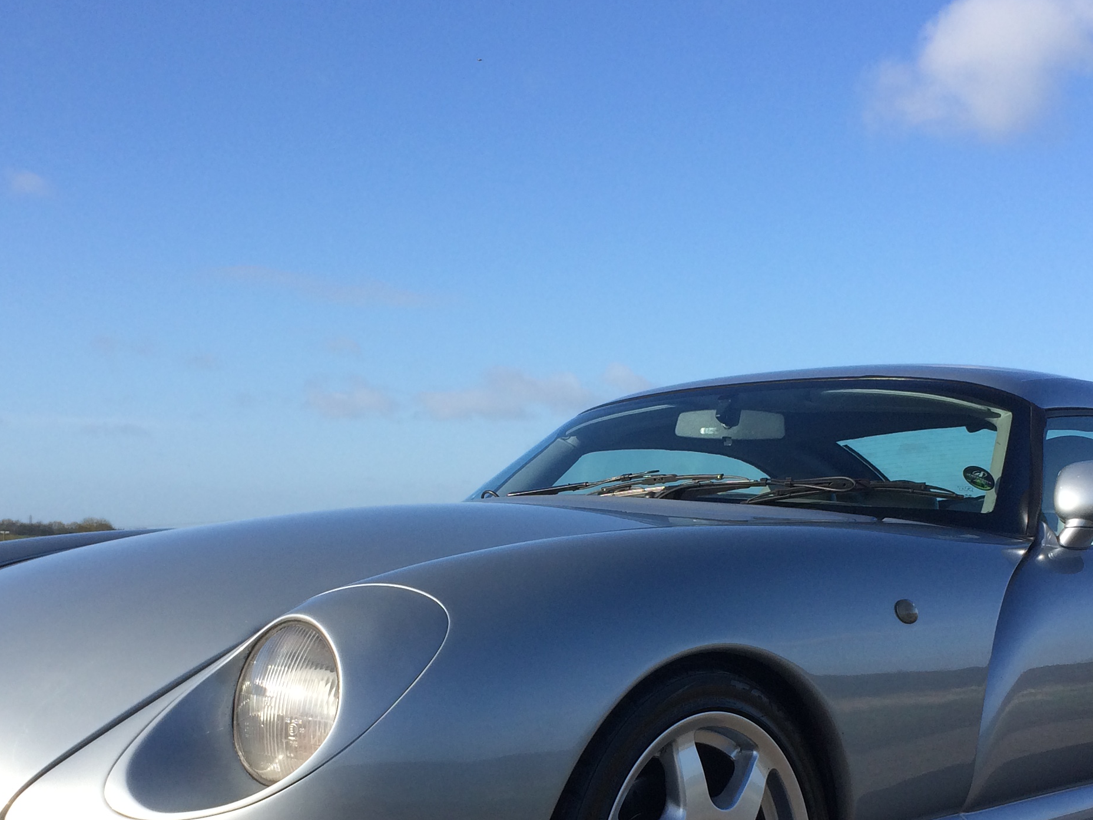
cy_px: 609
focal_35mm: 51
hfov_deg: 37.5
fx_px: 1610
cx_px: 568
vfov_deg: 28.2
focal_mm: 4.15
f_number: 2.2
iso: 32
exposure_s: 1/1520
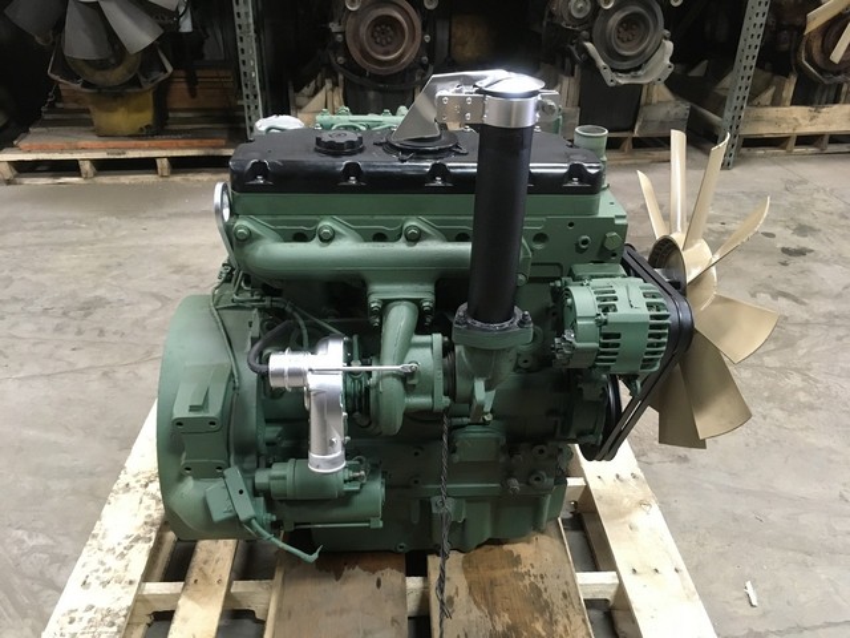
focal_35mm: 29
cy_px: 319
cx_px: 425
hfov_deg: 61.7
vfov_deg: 48.2
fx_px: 712
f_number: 2.2
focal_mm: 4.15
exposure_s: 1/20
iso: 200
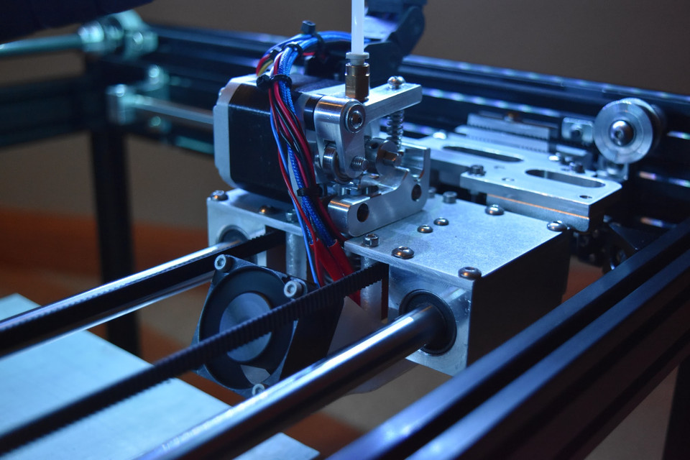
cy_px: 230
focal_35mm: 46
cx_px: 345
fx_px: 891
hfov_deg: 42.3
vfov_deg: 28.9
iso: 2800
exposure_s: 1/60
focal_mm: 31
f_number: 4.2
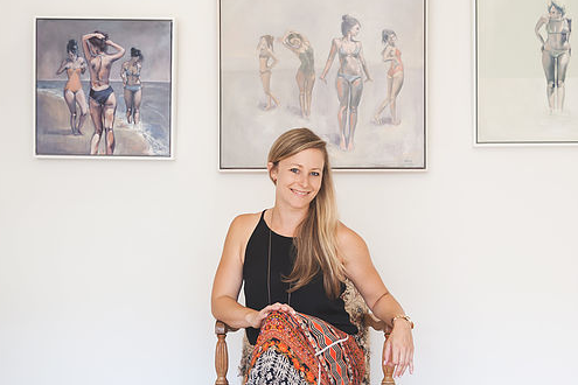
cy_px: 162
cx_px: 333
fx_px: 738
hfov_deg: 42.6
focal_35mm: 46
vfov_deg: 29.2
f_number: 2.8
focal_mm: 38
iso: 640
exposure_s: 1/320
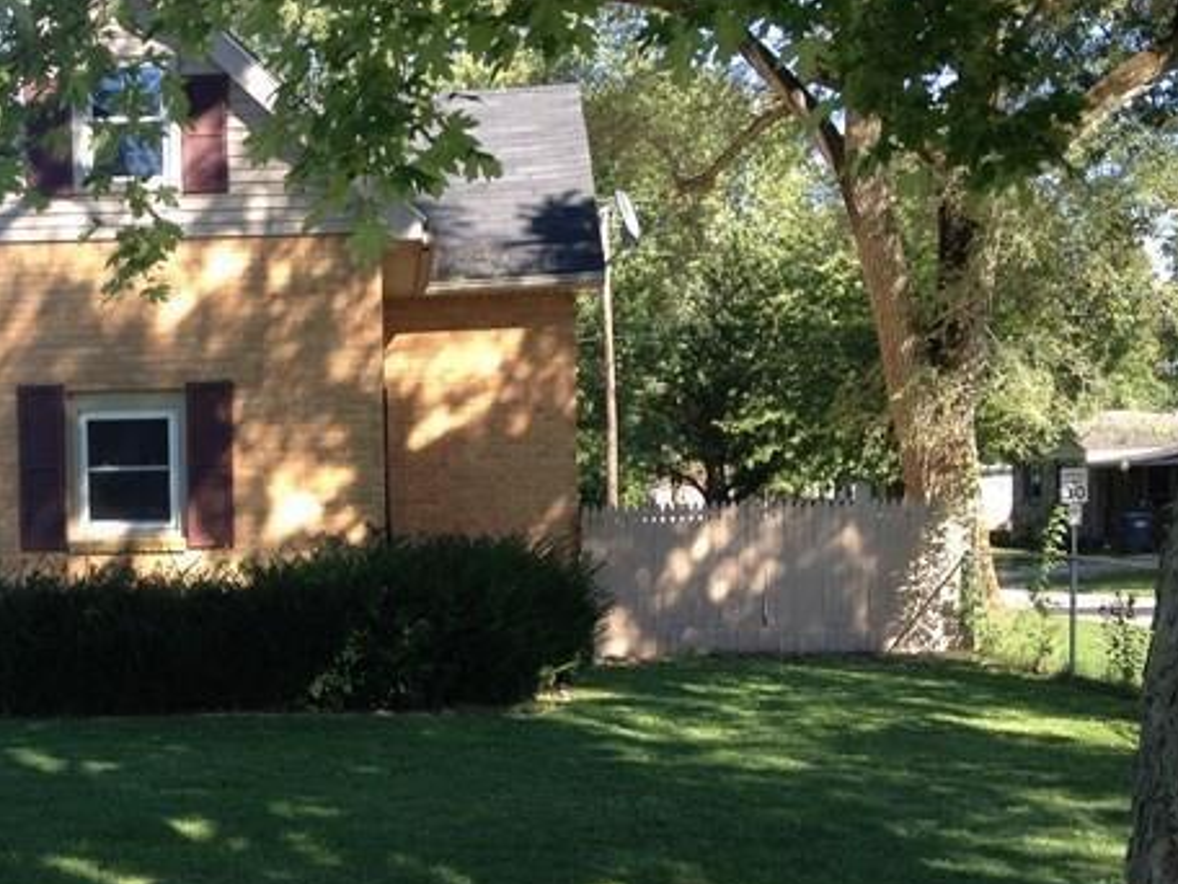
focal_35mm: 59
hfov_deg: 32.1
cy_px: 589
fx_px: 2008
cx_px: 284
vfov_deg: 24.7
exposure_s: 1/274
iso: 50
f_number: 2.4
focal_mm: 4.28
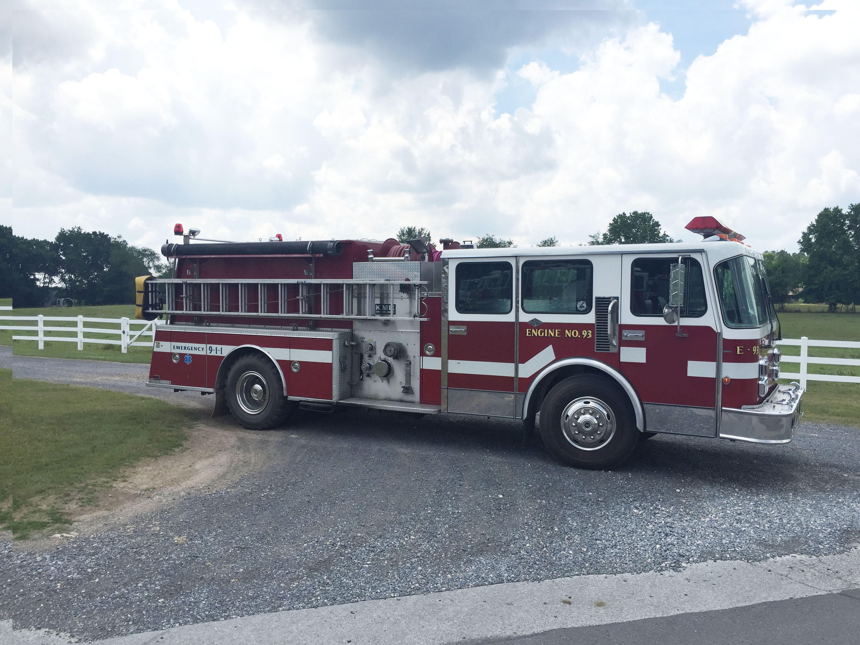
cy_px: 322
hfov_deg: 61.7
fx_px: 720
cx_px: 430
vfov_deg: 48.2
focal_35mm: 29
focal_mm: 4.15
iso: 32
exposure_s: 1/1582
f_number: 2.2
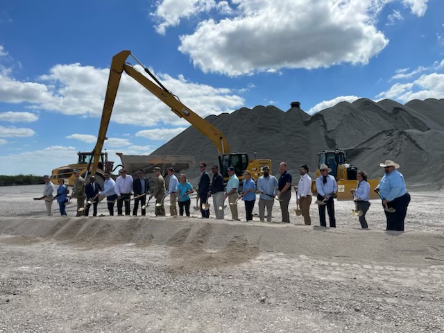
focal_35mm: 26
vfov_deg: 53.1
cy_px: 166
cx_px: 222
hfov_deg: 67.3
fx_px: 333
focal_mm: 4.2
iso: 32
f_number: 1.6
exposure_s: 1/6897
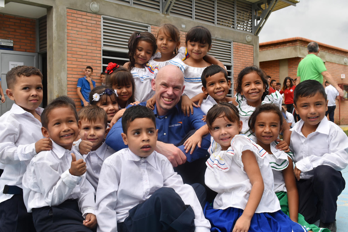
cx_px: 174
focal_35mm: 39
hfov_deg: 49.6
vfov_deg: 34.2
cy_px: 116
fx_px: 377
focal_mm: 26
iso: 200
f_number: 8
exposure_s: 1/500
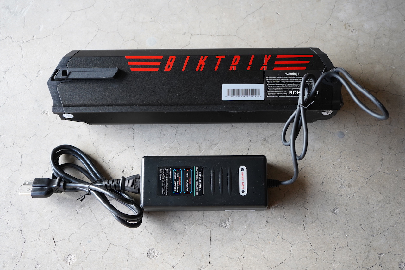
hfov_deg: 45.4
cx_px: 202
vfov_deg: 31.2
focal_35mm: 43
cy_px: 135
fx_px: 484
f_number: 4.5
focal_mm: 43
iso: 1600
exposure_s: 1/160
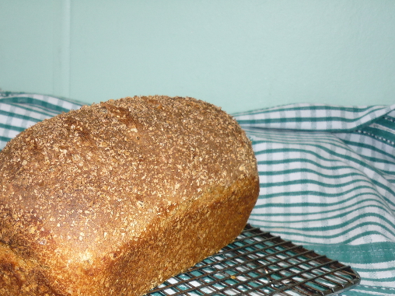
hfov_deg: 36.3
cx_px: 118
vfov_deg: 27.5
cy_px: 231
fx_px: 593
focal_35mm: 52
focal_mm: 5.5
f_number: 2.8
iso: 100
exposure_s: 1/30
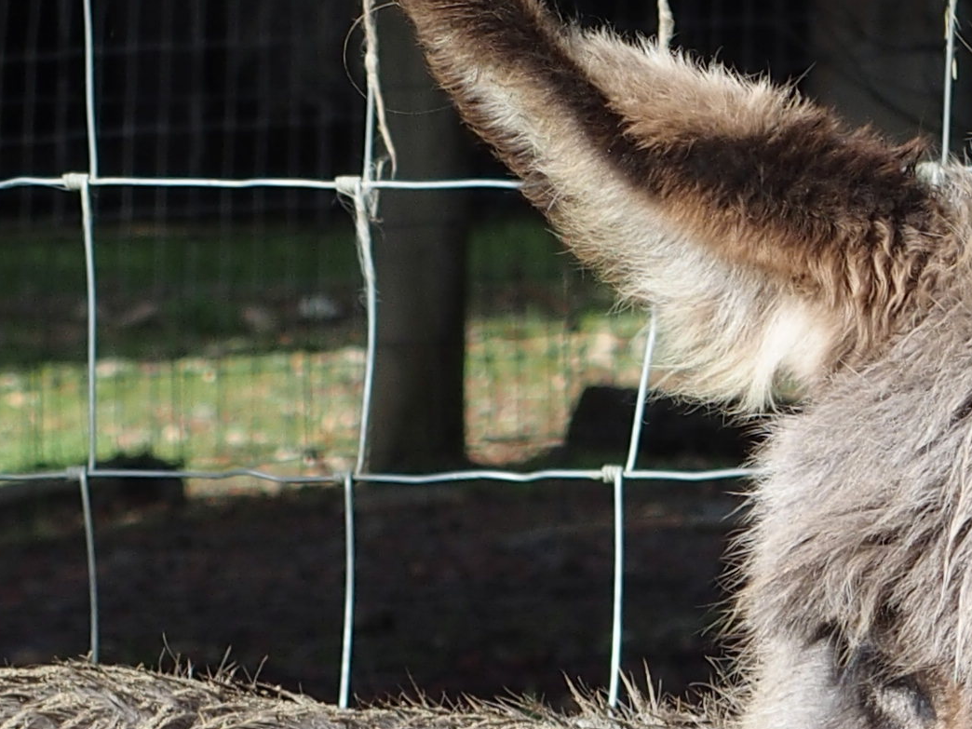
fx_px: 16005
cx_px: 236
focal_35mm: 570
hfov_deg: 3.5
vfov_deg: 2.6
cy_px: 847
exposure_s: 1/400
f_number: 4.5
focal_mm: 31.8
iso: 100
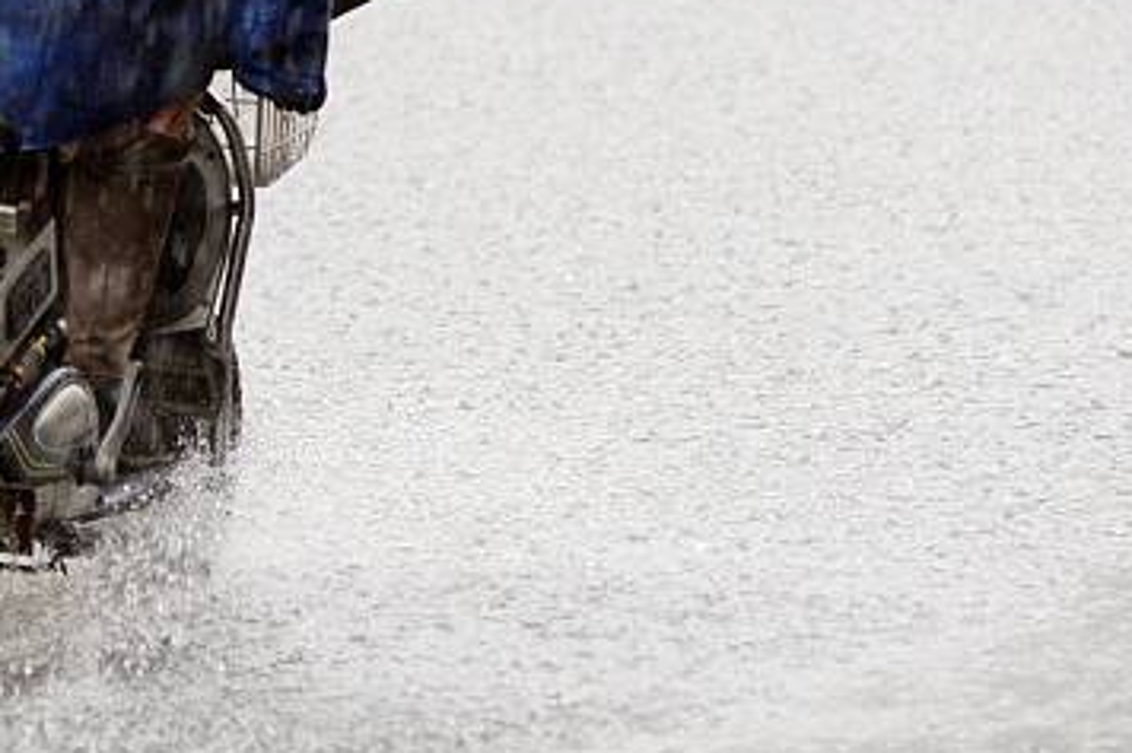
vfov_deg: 2.7
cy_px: 97
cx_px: 156
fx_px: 15871
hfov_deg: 4.1
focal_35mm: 505
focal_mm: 200
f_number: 5
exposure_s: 1/320
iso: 2500
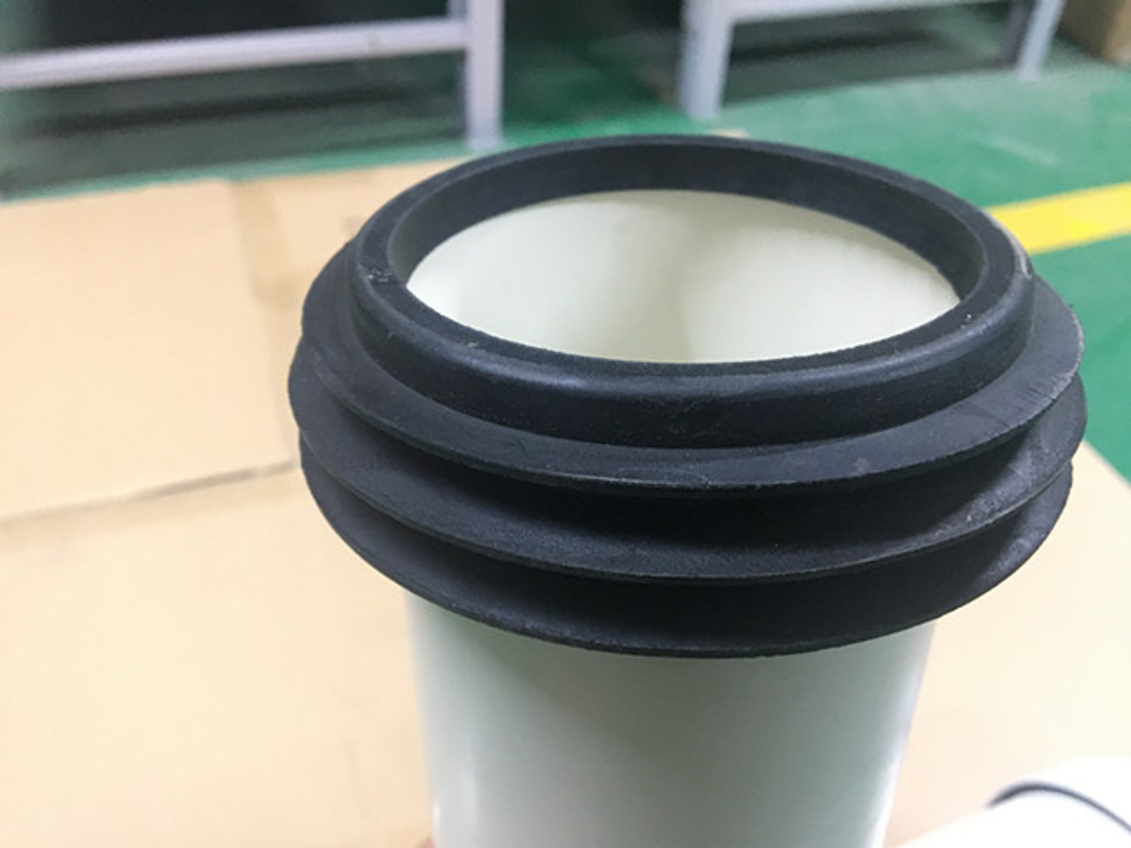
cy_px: 424
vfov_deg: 48.2
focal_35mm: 29
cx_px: 566
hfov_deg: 61.7
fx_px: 947
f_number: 2.2
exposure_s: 1/25
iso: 200
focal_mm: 4.15
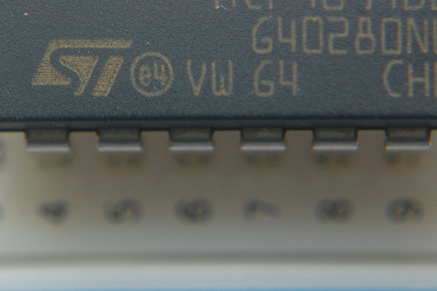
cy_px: 0
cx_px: 168
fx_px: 1844
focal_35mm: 152
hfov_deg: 13.5
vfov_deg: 9.0
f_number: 5.6
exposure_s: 1/80
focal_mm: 50
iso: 400
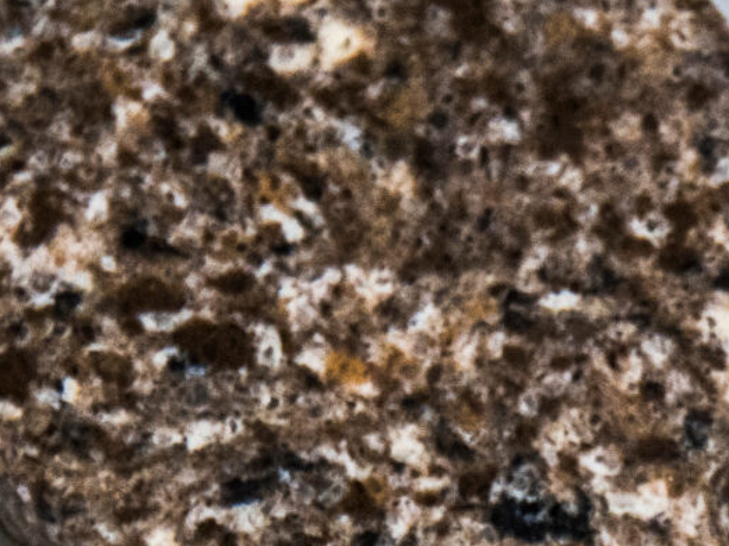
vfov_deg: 1.0
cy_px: 1483
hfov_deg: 1.4
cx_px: 1256
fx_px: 30207
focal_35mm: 1435
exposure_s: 1/250
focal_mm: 190
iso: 400
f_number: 5.6
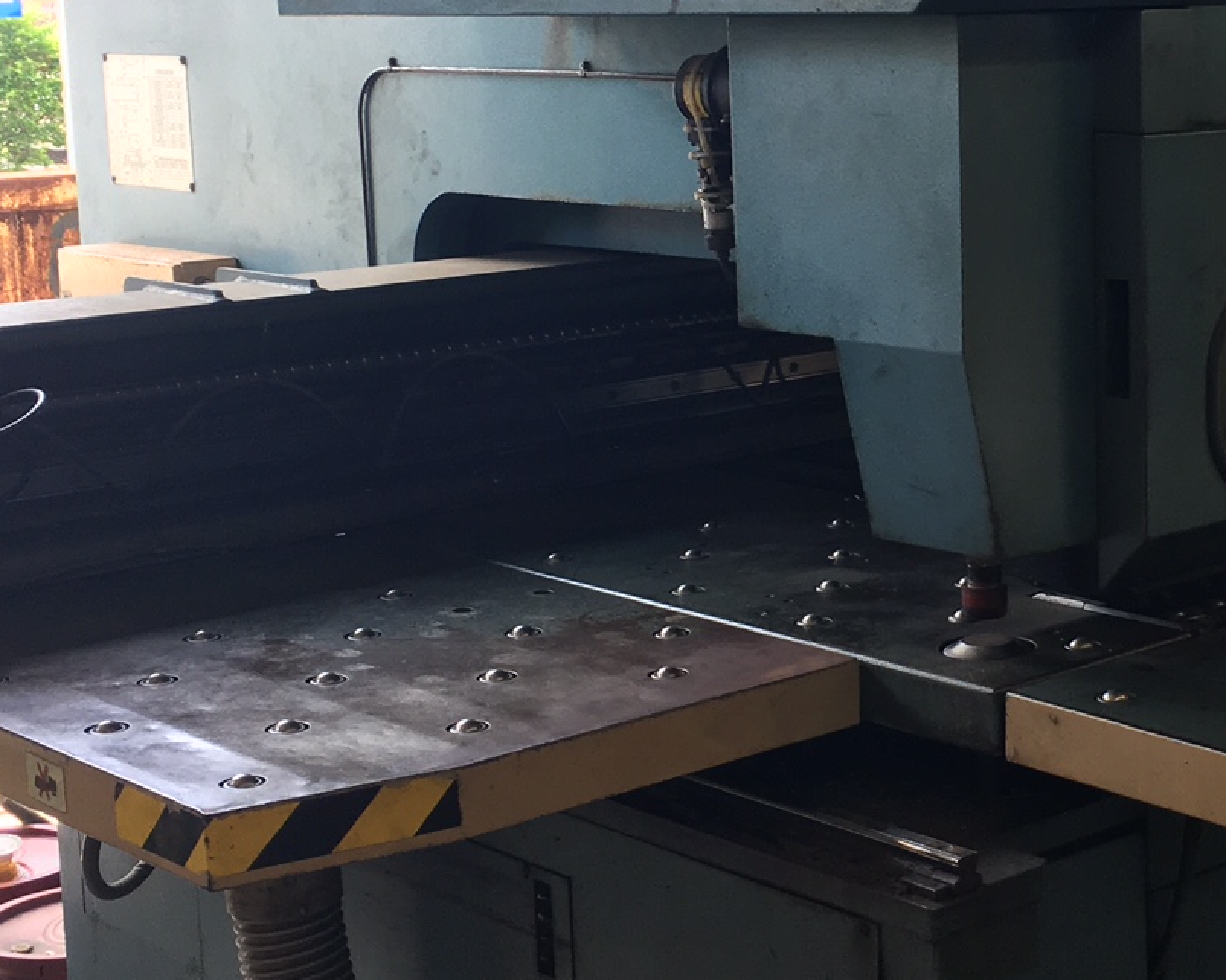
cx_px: 982
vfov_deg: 21.5
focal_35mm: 71
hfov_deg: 26.3
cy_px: 399
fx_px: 2576
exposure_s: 1/120
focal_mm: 4.15
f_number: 2.2
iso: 32
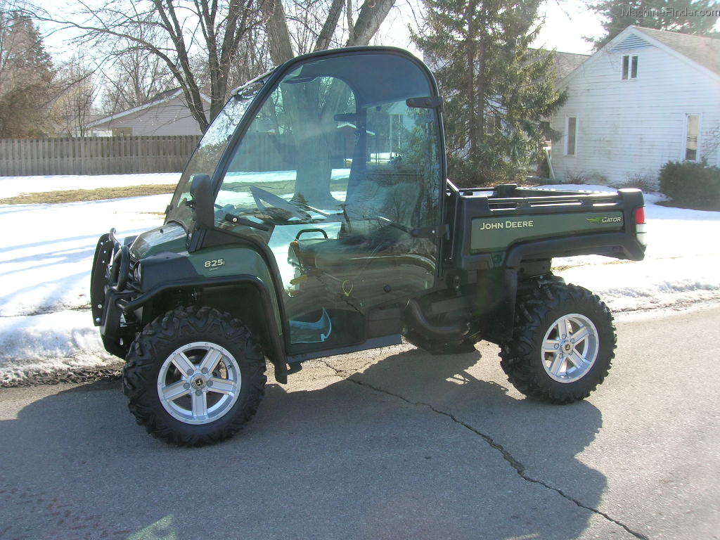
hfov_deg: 54.0
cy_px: 270
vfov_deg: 41.8
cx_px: 360
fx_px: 707
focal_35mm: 34
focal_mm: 5.7
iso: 50
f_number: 4.9
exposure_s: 1/106
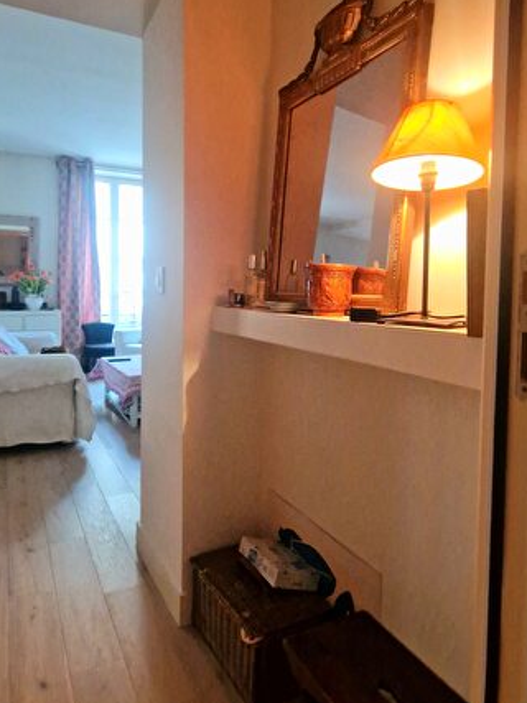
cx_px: 212
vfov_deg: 94.2
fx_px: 325
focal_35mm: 16
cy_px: 317
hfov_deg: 77.2
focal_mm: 2.2
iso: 400
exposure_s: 1/50
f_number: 2.2
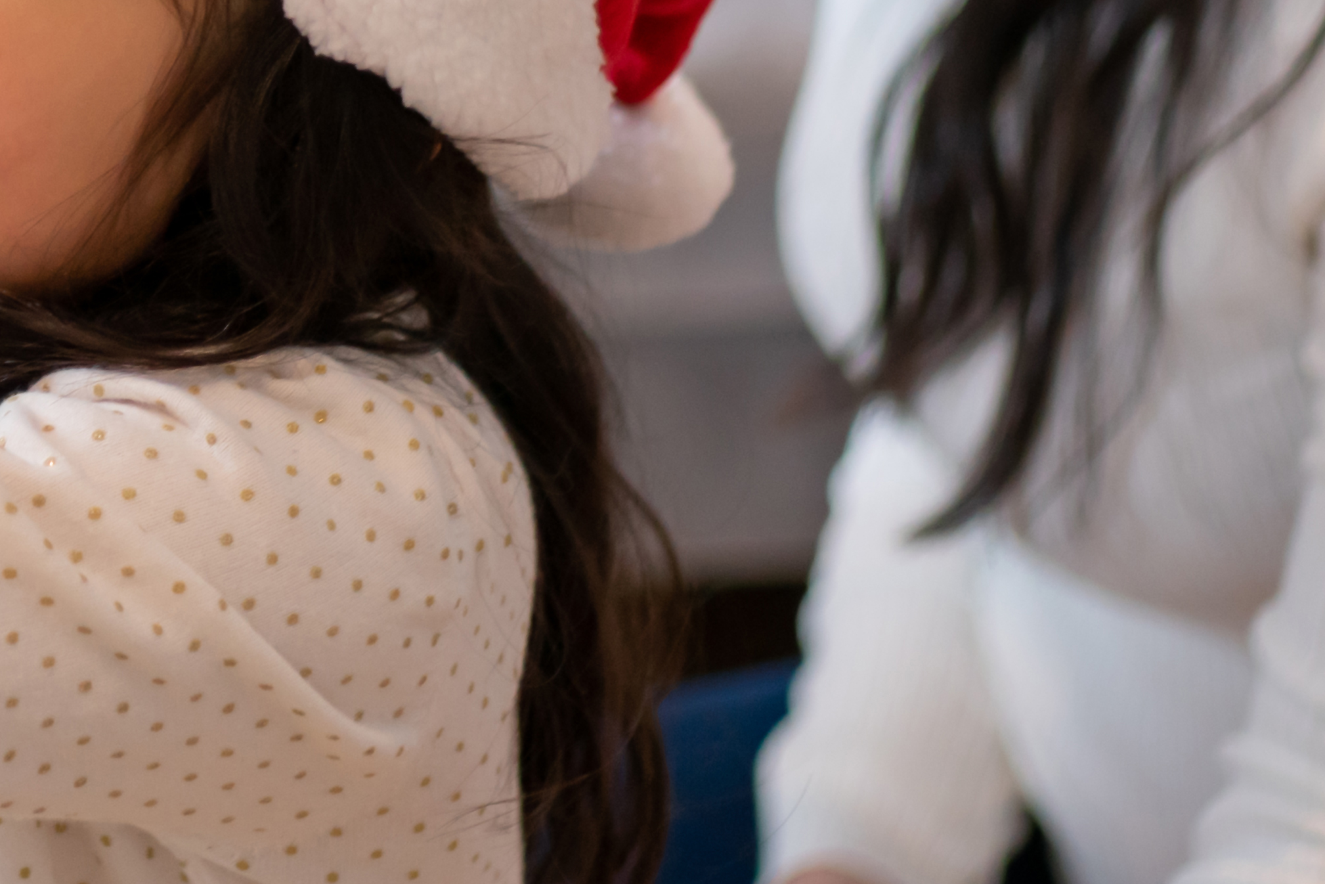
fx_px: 7251
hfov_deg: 10.3
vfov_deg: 6.9
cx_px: -219
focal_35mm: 197
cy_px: -230
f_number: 1.8
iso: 640
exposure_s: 1/160
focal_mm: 50
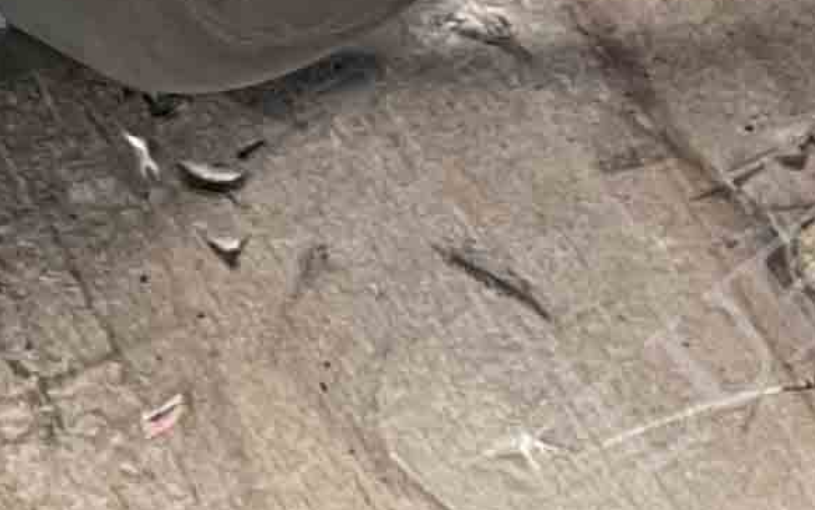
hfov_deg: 10.9
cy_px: -1198
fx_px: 4243
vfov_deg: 6.2
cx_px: 151
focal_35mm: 191
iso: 200
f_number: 1.6
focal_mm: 5.1
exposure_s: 1/60
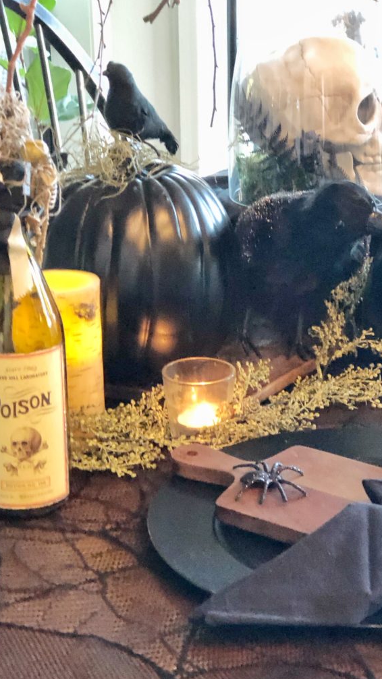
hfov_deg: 16.3
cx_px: 236
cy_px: 357
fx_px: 1333
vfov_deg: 28.6
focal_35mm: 74
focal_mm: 6.6
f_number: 2.8
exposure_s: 1/30
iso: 500
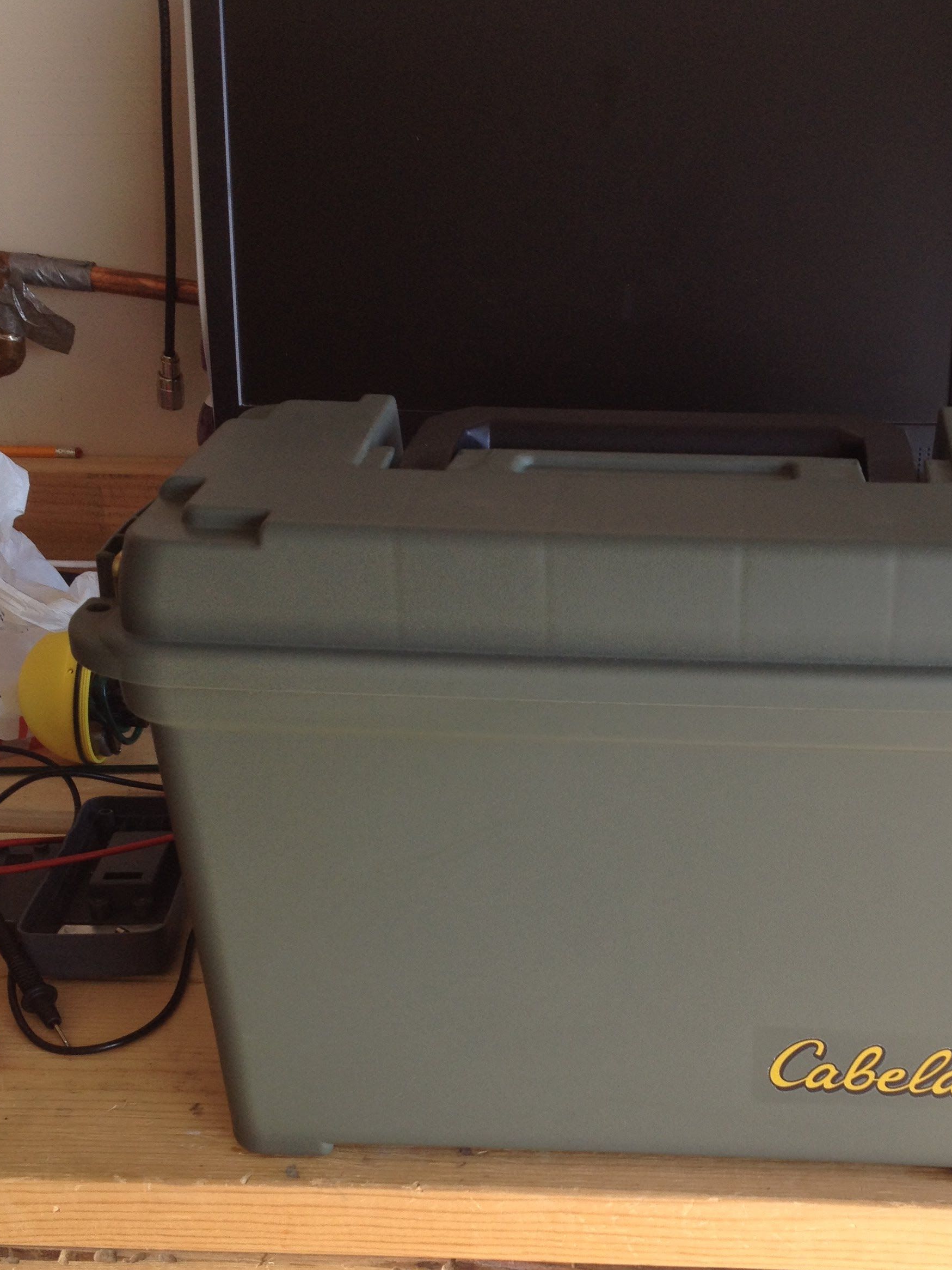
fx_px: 1796
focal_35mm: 49
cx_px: 662
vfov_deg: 38.4
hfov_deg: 29.4
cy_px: 853
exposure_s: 1/251
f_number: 2.4
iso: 50
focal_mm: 4.28
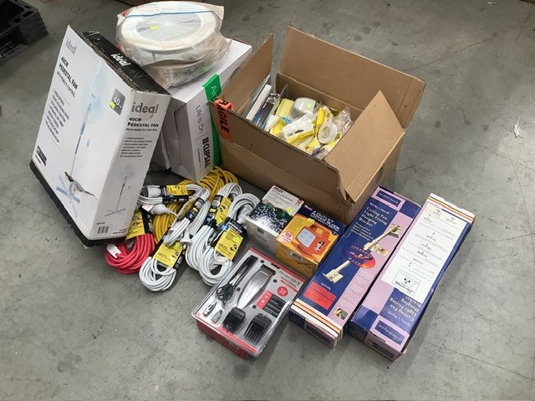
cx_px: 268
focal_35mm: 31
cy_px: 200
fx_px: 479
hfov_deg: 58.4
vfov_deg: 45.4
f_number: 2.4
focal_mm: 3.3
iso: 80
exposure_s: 1/100
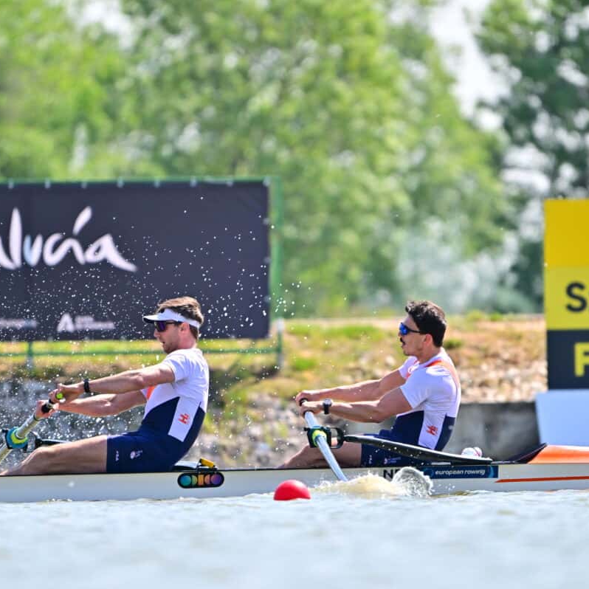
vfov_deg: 2.3
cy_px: 294
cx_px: 278
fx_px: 14765
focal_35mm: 767
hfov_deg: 2.3
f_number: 6.3
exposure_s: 1/1000
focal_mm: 600
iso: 360
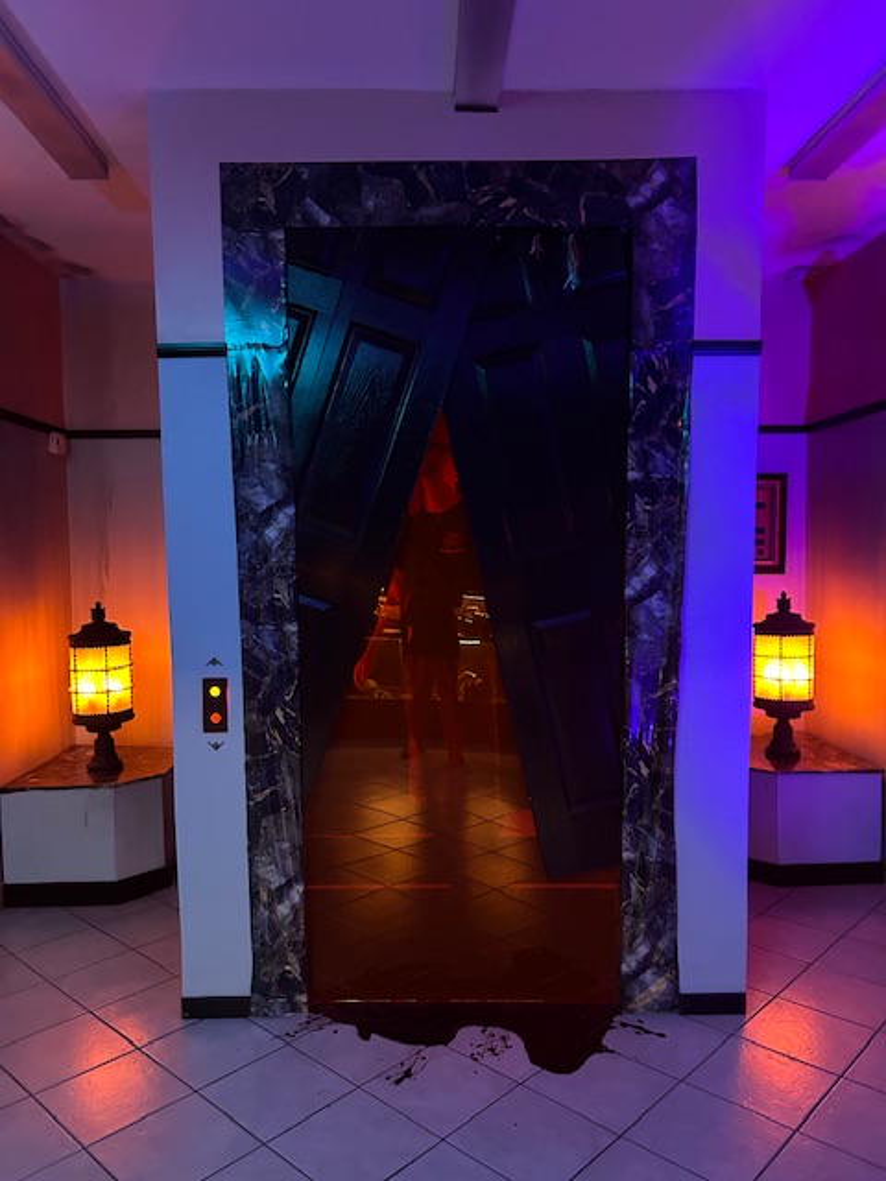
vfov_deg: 67.3
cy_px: 590
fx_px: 887
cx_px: 443
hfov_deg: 53.1
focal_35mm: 26
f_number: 1.5
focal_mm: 5.7
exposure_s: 1/28
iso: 1000
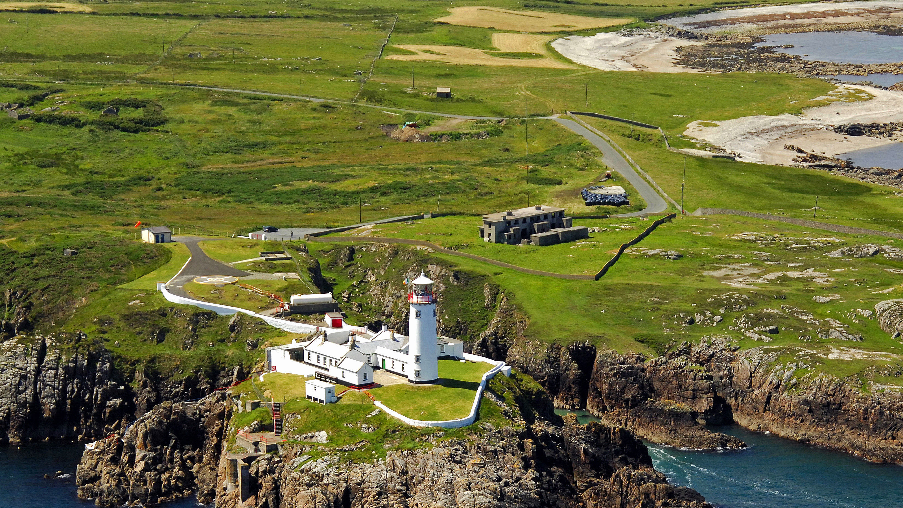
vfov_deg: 10.5
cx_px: 416
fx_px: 2770
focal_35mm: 116
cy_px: 349
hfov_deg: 18.5
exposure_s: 1/1000
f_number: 7.1
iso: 400
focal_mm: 55
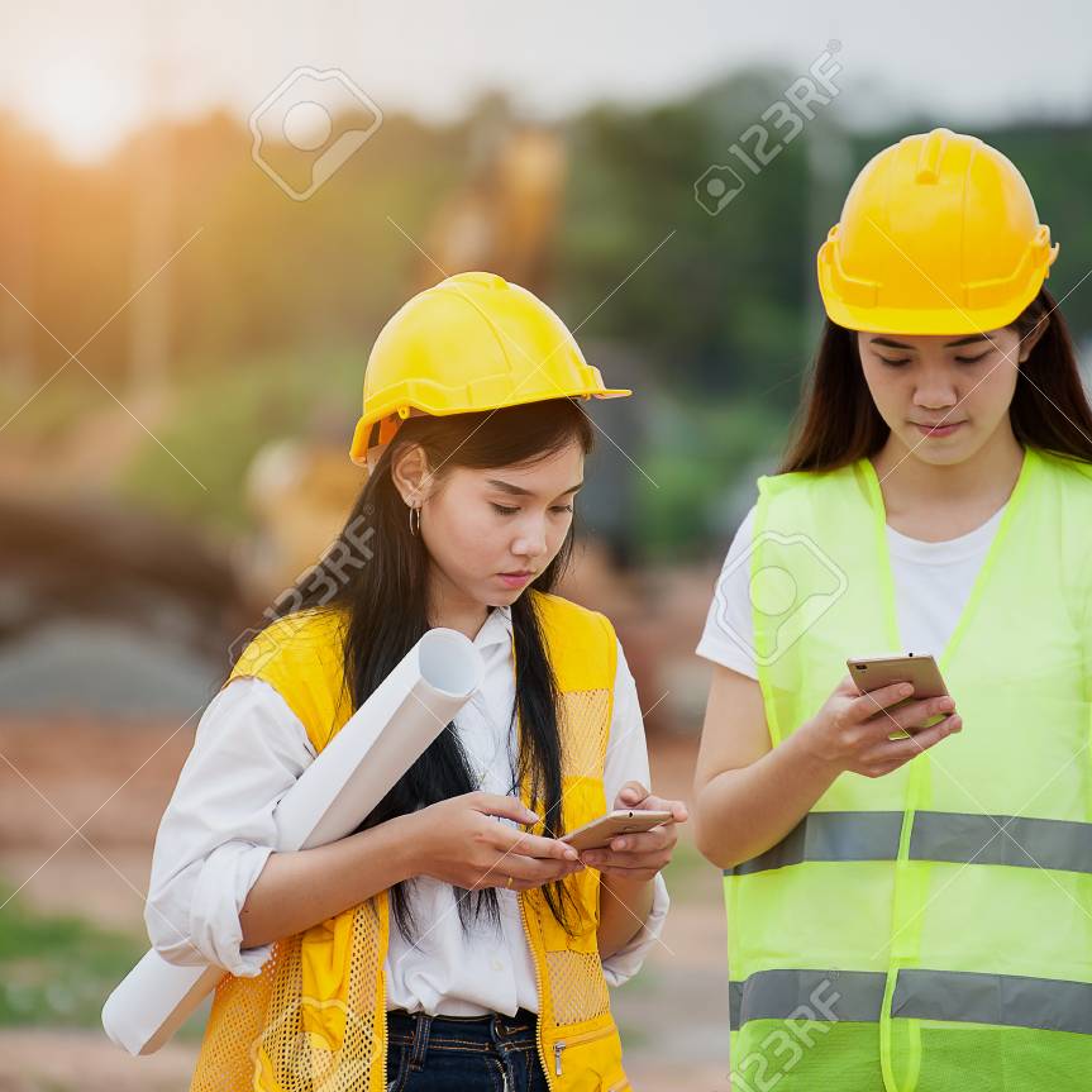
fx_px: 11421
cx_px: 538
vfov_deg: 5.5
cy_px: 546
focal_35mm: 320
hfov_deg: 5.5
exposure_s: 1/500
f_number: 5.6
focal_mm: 250
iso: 200
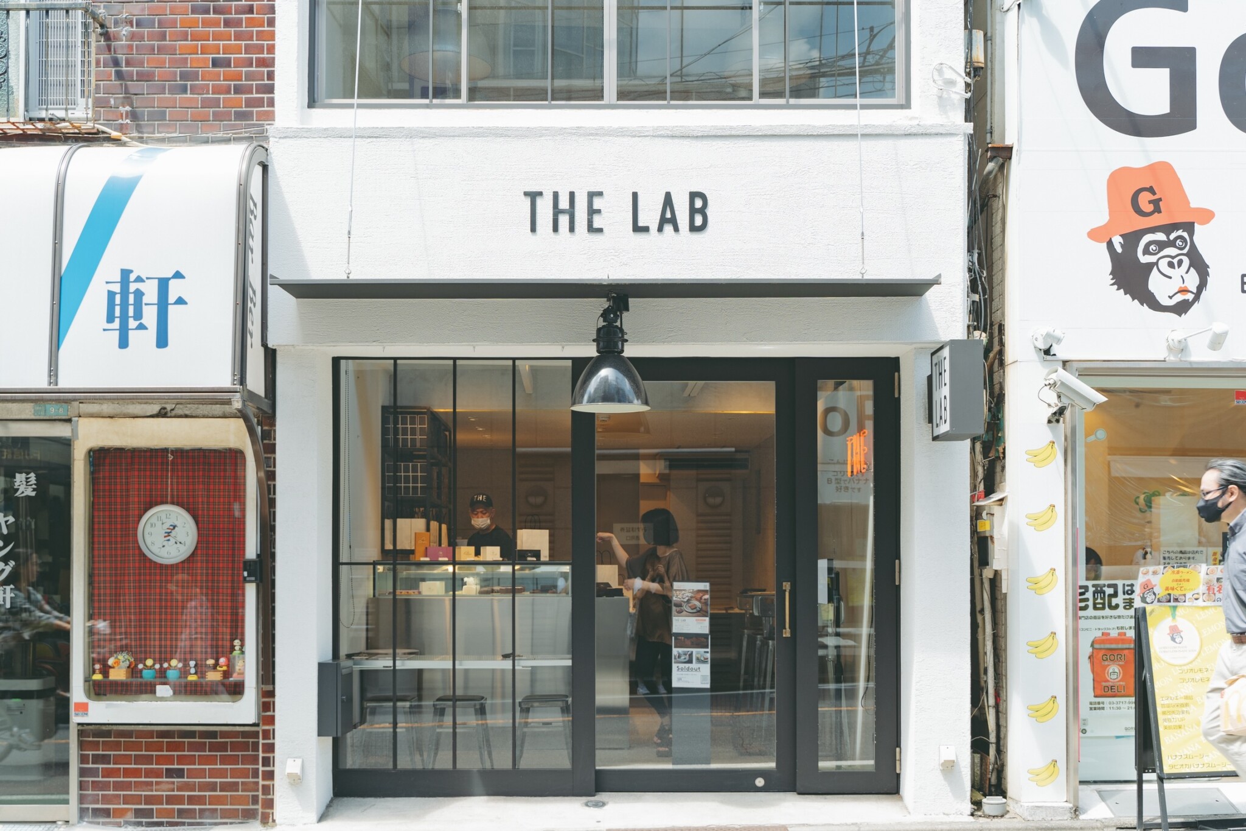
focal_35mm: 39
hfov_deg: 49.6
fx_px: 1350
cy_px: 416
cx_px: 623
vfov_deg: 34.2
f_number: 4
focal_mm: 39
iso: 100
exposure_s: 1/125
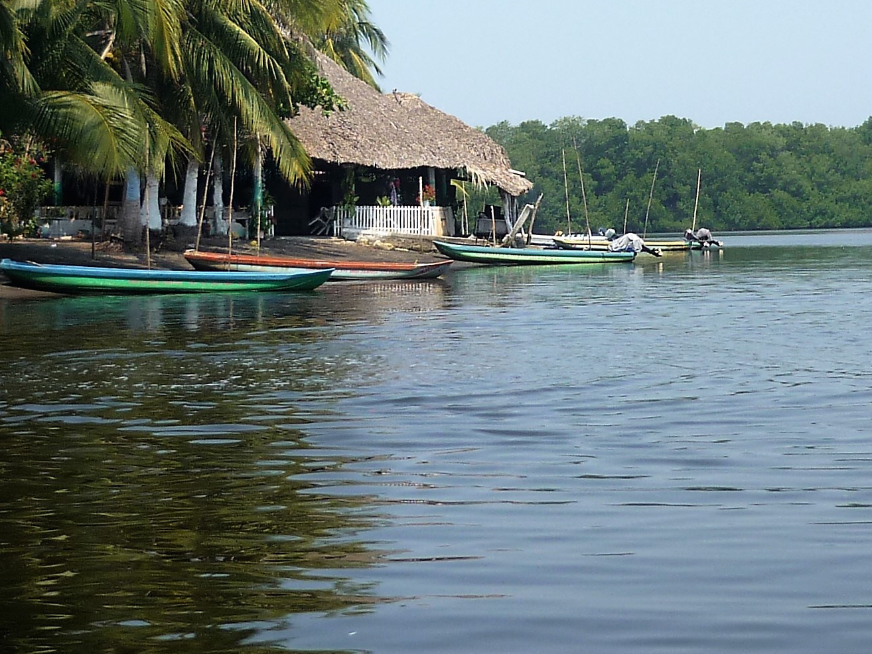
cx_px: 528
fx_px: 2065
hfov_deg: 23.8
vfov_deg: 17.9
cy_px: 159
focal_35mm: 82
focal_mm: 5.5
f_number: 8
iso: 80
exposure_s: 1/125
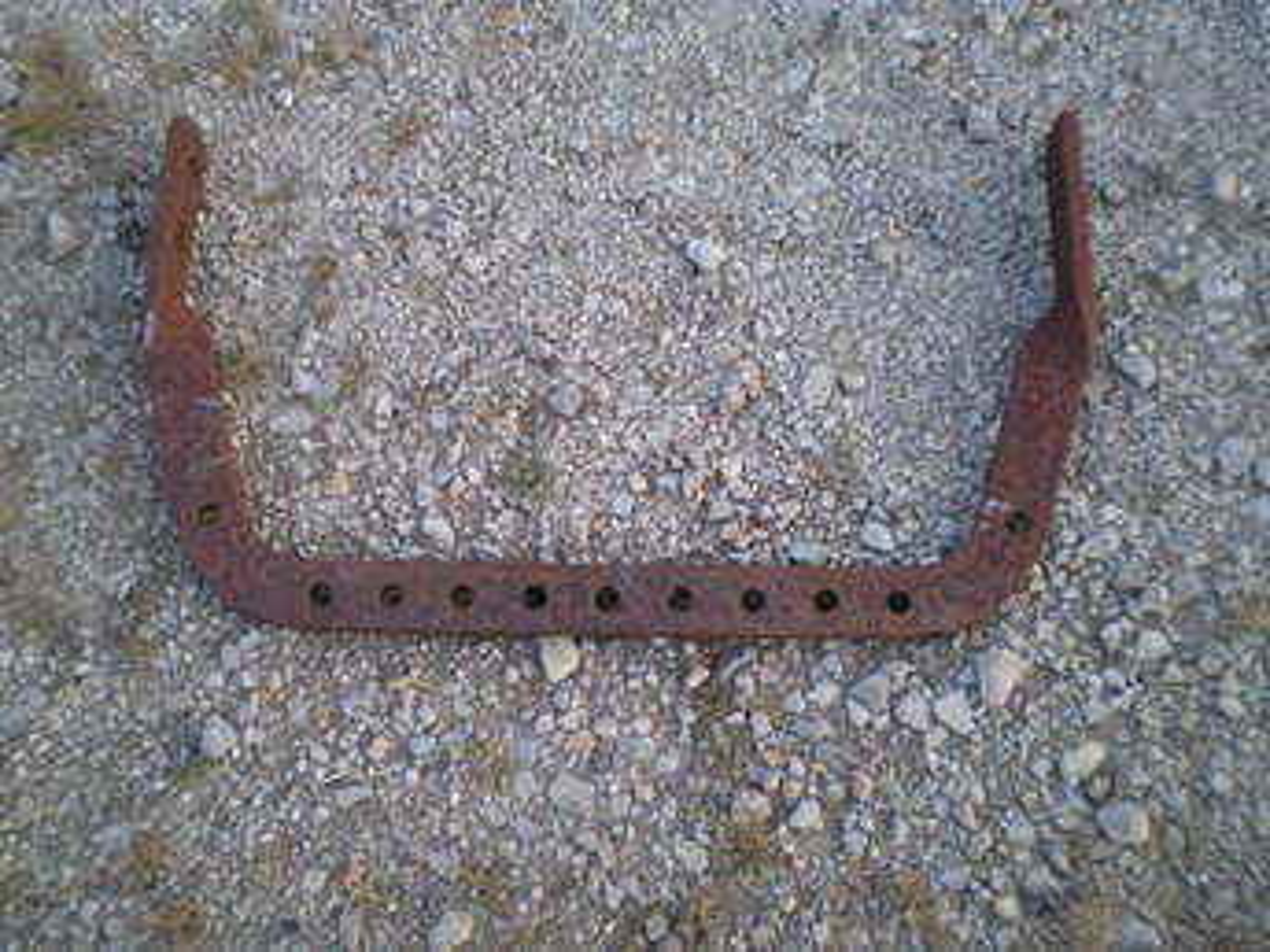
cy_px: 476
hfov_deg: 51.4
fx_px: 1321
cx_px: 635
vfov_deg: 39.7
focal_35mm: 36
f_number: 3.1
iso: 64
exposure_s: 1/80
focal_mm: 6.3
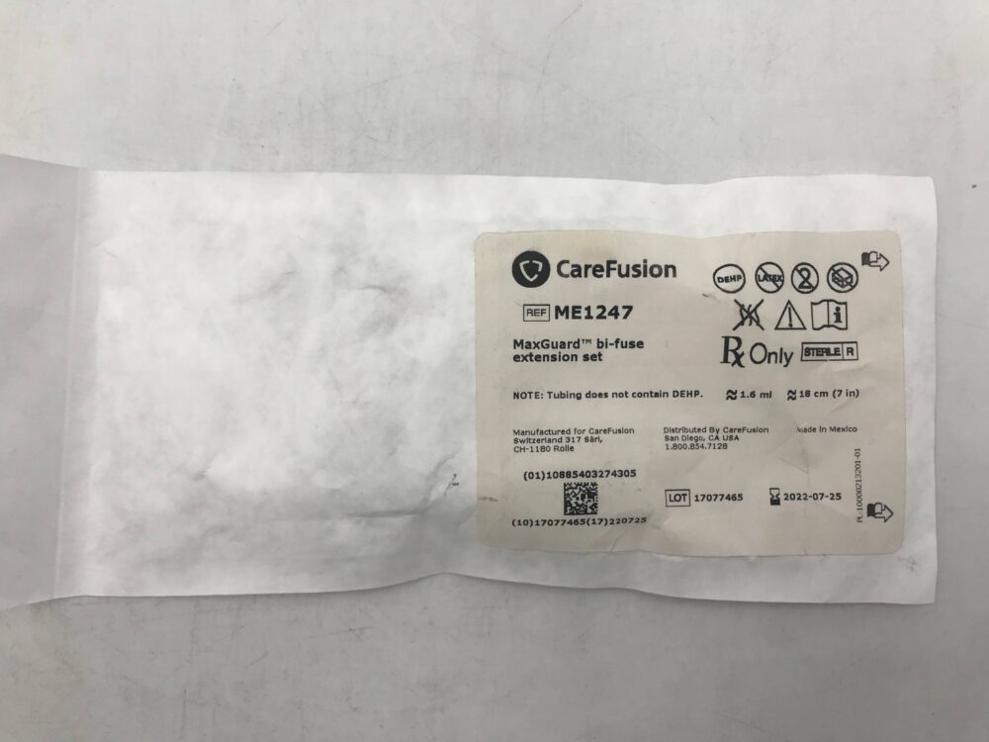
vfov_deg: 49.7
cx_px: 494
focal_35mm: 28
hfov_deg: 63.4
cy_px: 371
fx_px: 800
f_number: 1.8
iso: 20
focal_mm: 3.99
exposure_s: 1/264
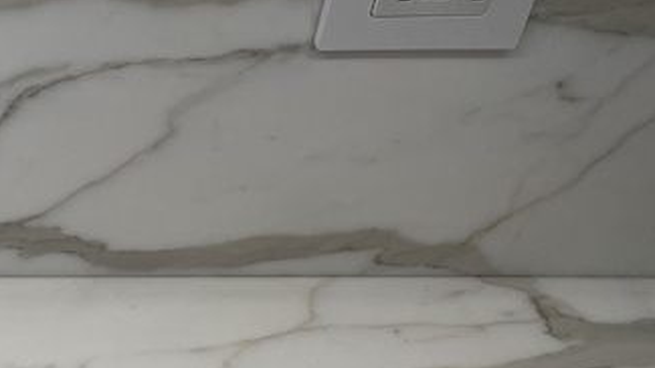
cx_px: -150
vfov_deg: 16.0
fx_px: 1215
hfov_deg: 26.5
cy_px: 526
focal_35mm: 70
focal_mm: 4.2
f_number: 1.6
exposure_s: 1/120
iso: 100
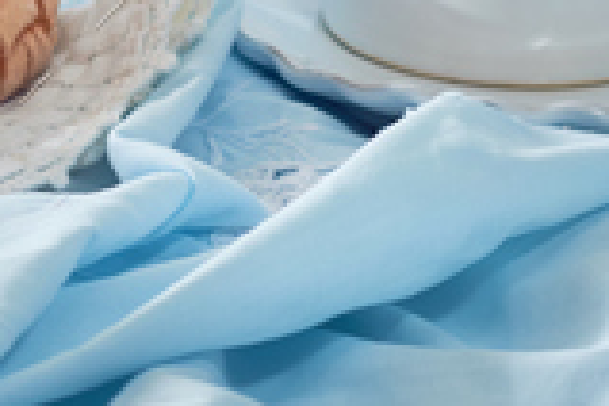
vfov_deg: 4.9
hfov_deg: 7.3
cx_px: -176
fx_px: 4702
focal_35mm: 278
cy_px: -117
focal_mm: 50
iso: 100
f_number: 5.6
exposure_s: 1/100
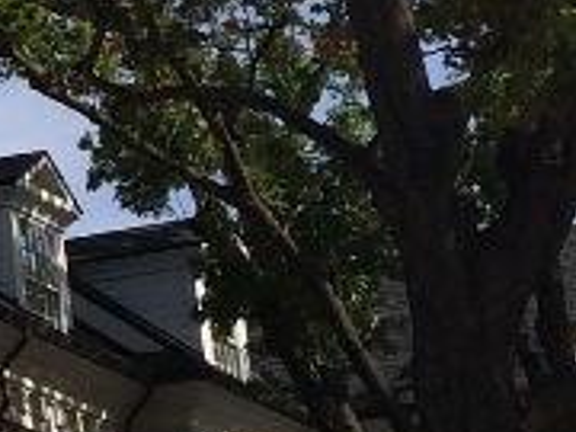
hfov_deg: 8.3
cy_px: 254
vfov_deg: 7.1
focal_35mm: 210
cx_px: -1014
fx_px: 3494
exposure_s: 1/2933
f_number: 2.2
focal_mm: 4.15
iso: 32
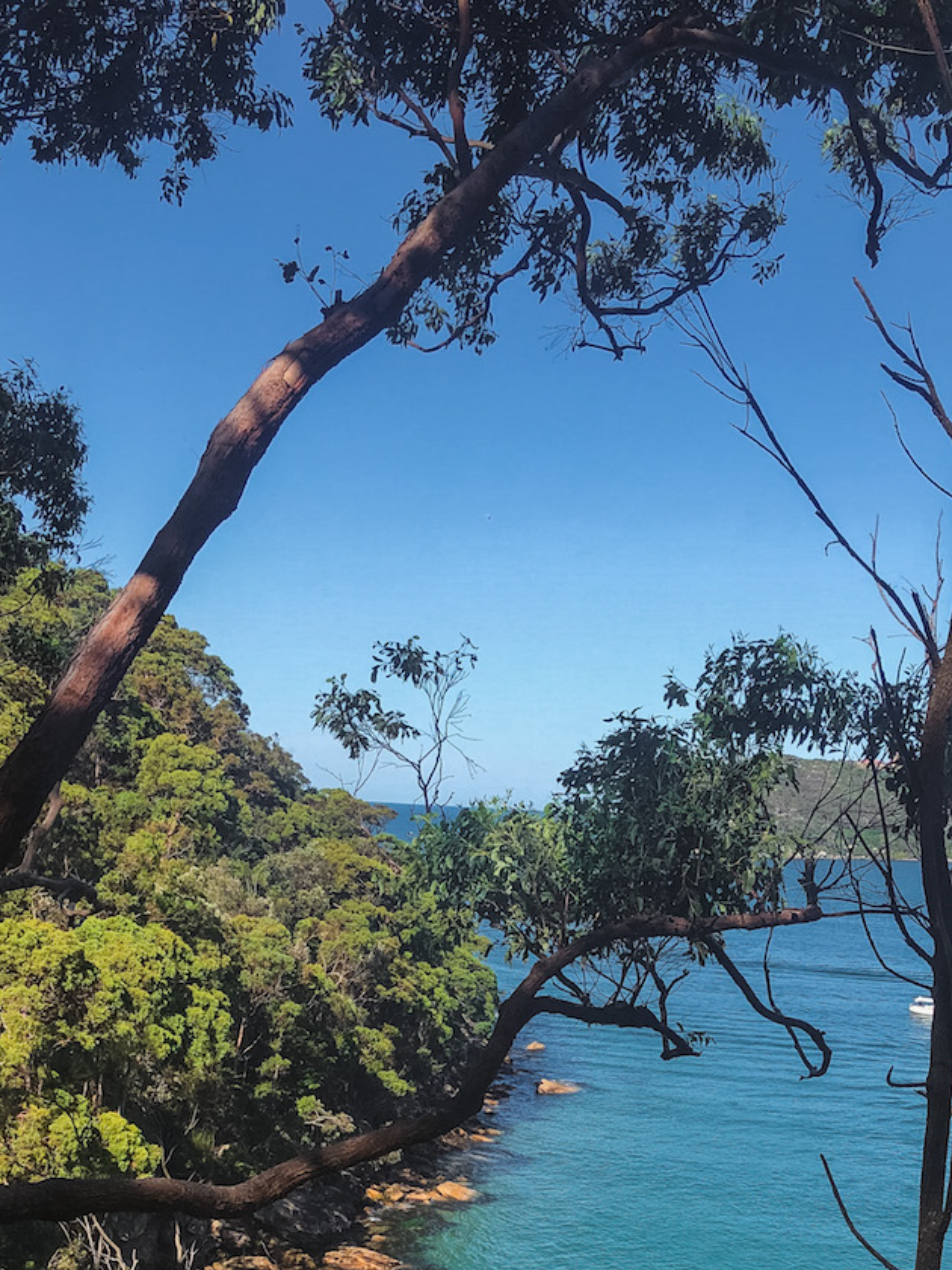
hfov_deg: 29.1
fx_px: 1833
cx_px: 444
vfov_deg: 36.1
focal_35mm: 50
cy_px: 1113
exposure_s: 1/1250
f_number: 1.8
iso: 20
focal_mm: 3.99
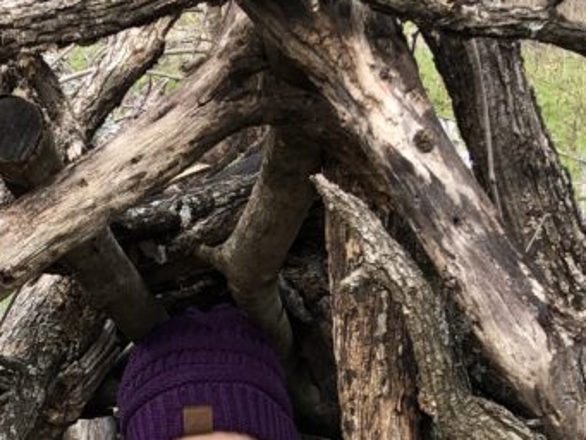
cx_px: 179
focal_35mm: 84
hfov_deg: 23.1
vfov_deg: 15.1
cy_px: 803
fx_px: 1423
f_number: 1.8
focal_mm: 4
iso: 20
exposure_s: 1/190
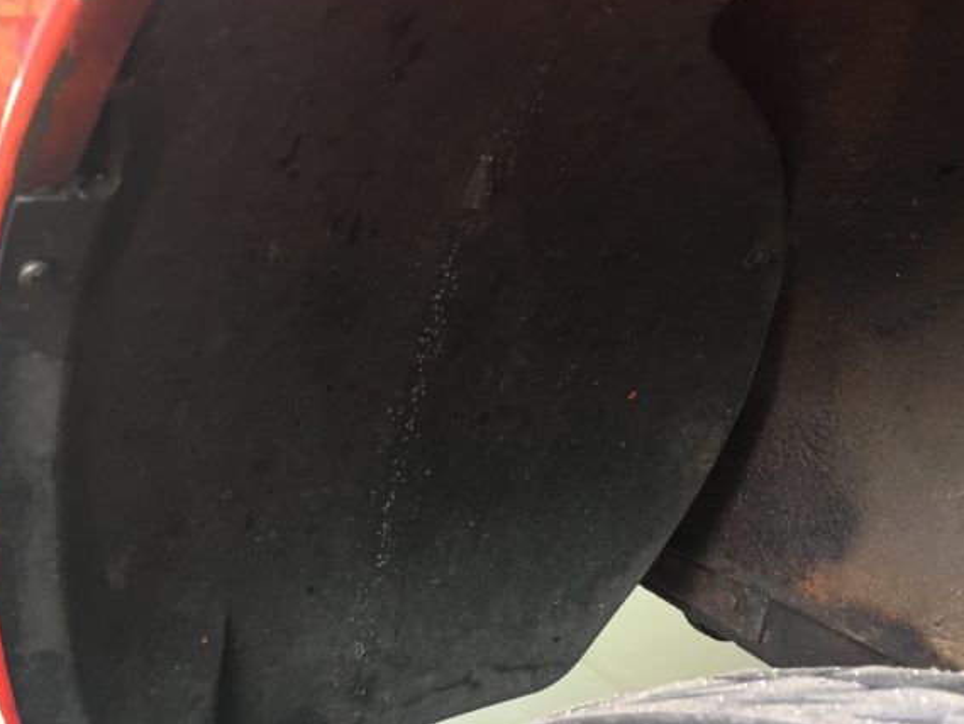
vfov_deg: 36.7
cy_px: 437
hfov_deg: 47.9
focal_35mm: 39
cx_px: 487
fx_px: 1086
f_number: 2.2
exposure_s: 1/24
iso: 200
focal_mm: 4.15
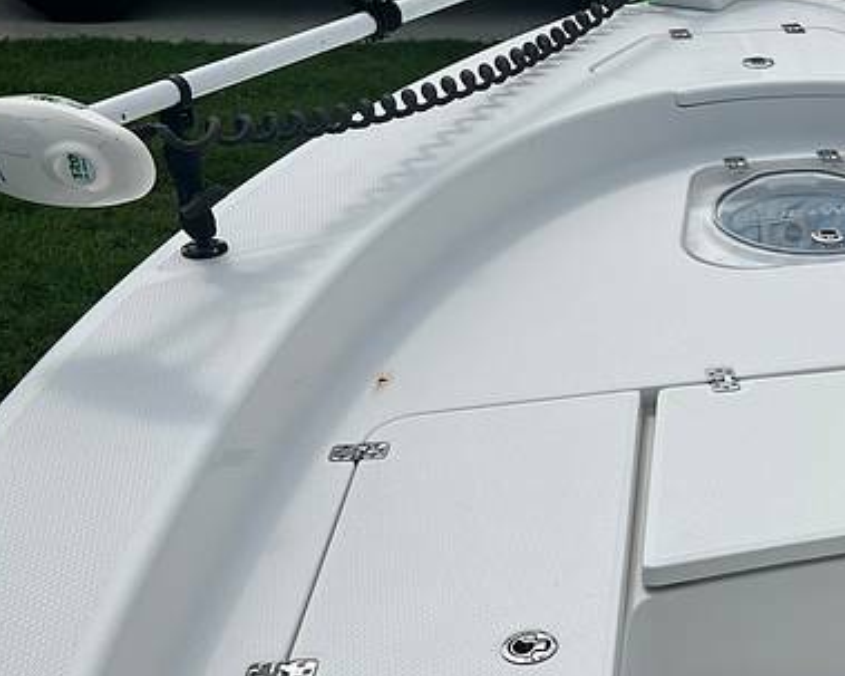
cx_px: 1017
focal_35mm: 67
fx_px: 1675
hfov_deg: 25.4
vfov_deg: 22.5
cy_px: 531
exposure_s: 1/12658
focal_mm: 5.7
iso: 50
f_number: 1.5
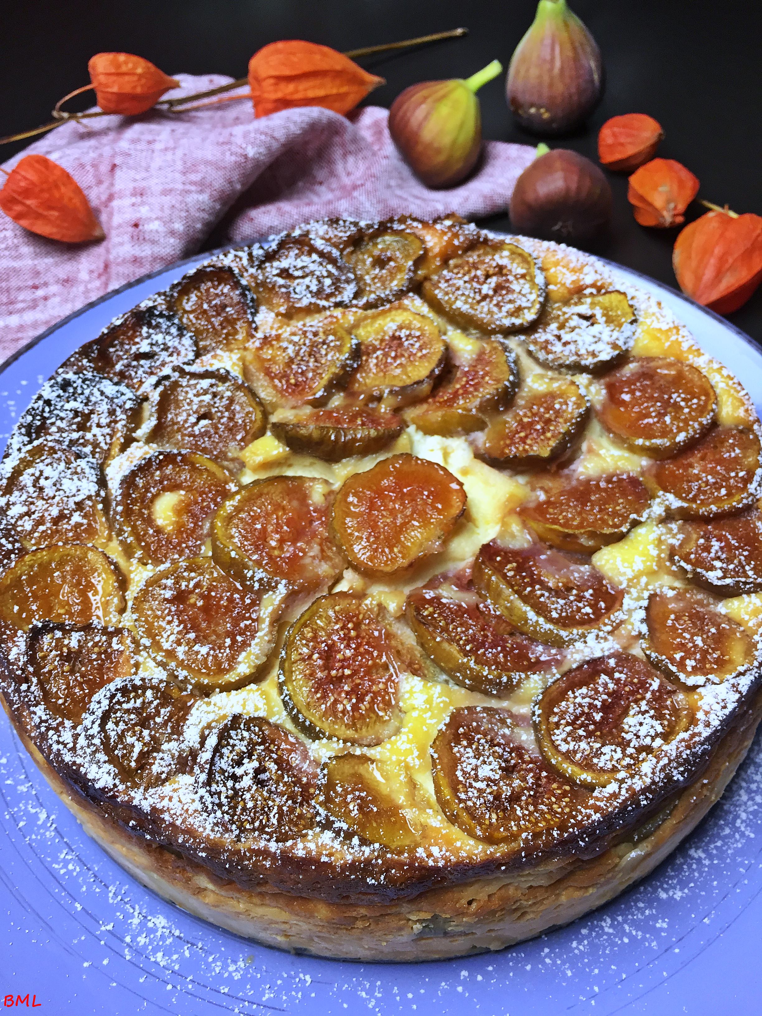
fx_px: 851
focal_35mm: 29
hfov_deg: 48.2
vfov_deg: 61.7
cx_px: 381
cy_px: 508
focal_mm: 4.15
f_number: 2.2
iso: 32
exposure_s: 1/33
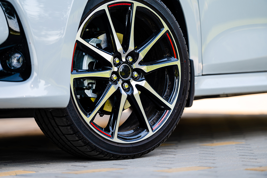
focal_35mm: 170
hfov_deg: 12.1
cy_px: 89
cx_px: 134
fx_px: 1260
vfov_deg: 8.1
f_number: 3.5
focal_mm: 170
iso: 200
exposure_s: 1/640
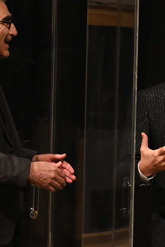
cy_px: 212
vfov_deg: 12.0
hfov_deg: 8.0
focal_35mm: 171
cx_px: 125
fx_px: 1176
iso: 5000
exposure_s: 1/250
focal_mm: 52
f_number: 3.2
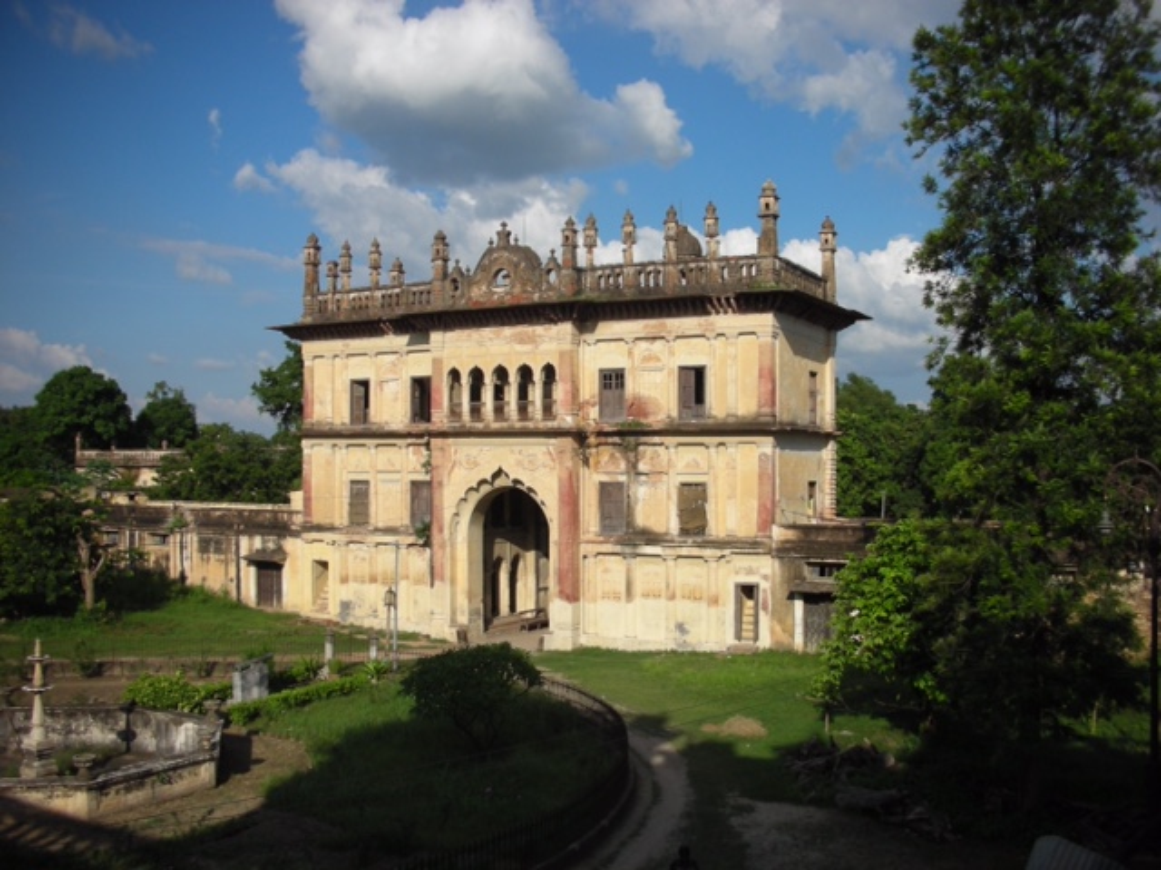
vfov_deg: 40.7
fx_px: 1174
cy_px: 435
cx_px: 580
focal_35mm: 35
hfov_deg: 52.6
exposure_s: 1/132
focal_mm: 5.8
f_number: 8.5
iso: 50
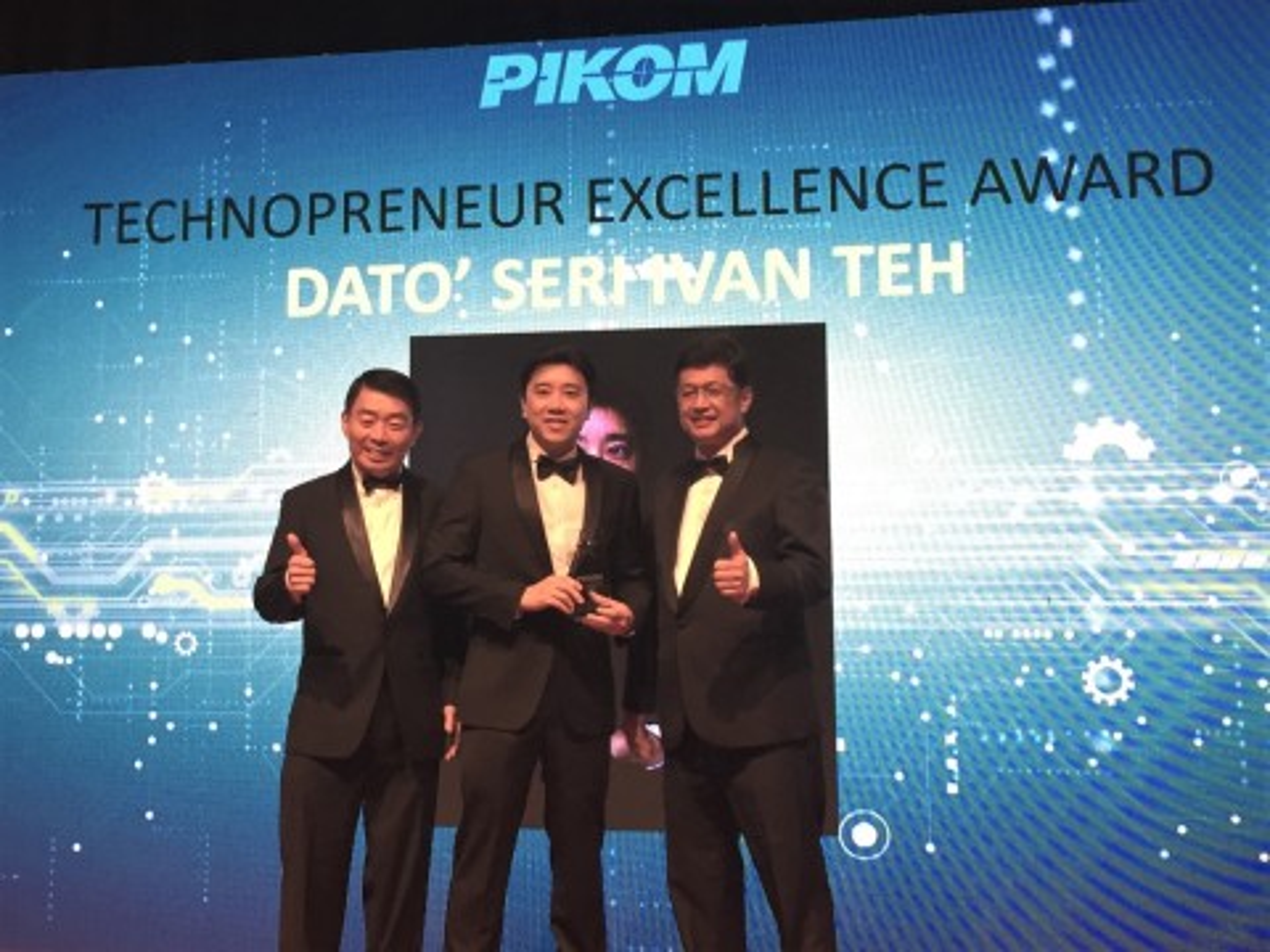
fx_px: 1064
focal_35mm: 29
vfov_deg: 48.2
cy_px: 476
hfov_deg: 61.7
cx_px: 635
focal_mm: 4.15
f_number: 2.2
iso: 50
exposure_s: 1/33
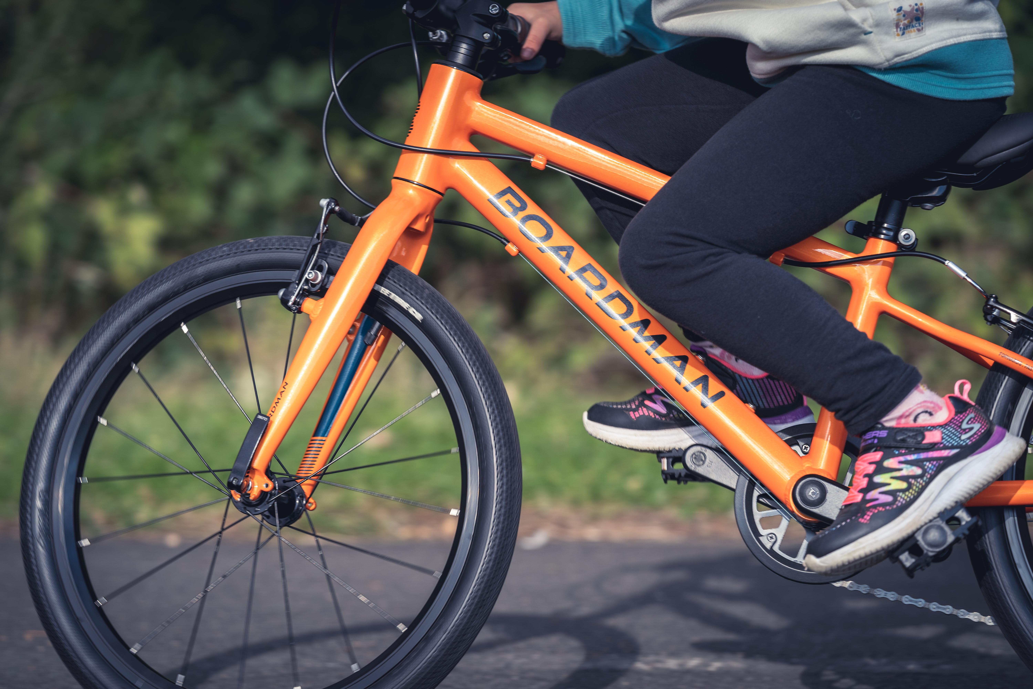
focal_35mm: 142
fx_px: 4074
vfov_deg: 9.7
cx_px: 516
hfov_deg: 14.4
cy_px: 344
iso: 125
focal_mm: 142
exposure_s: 1/400
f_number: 4
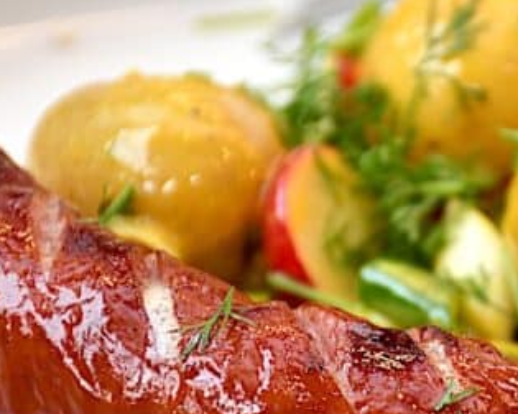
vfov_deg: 3.4
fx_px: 6899
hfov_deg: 4.3
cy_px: 260
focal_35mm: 450
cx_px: 428
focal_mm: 140
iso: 500
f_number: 5.6
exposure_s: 1/60
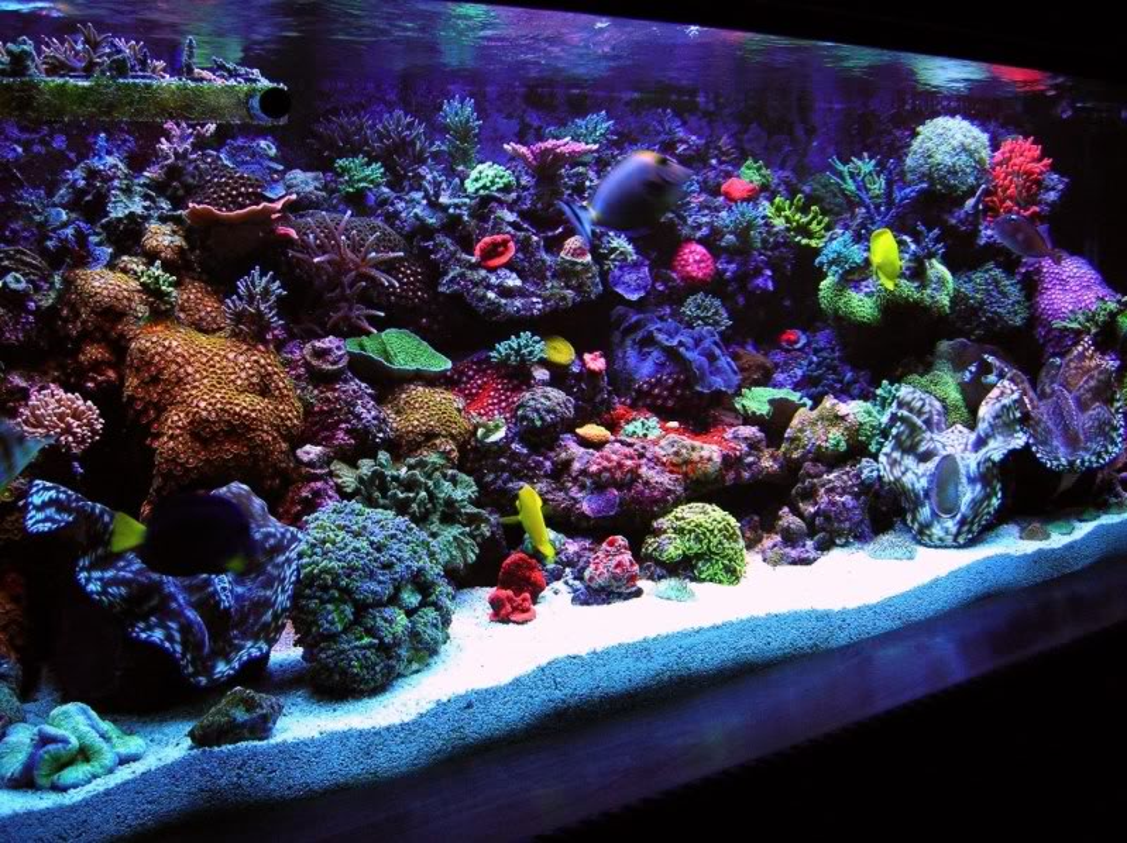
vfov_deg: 41.7
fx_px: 1106
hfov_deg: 54.0
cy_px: 422
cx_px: 564
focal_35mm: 34
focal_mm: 5.7
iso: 50
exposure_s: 1/18
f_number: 2.9
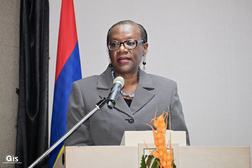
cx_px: 126
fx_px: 2100
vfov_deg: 4.6
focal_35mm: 300
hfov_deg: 6.9
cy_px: 84
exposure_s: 1/200
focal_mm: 300
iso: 2000
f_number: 5.6
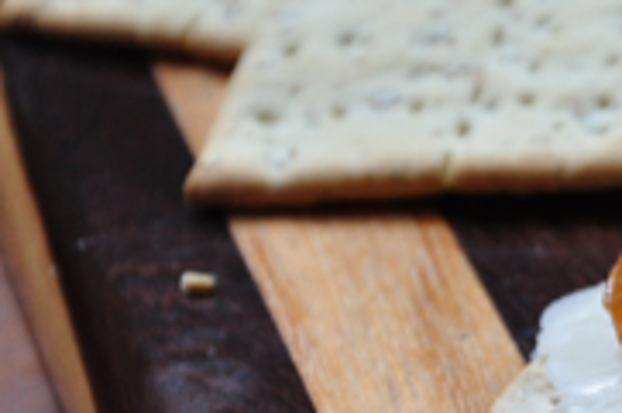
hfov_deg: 6.4
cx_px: 838
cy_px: 322
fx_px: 5502
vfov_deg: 4.3
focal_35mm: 319
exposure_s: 1/30
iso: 800
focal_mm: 70
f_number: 7.1
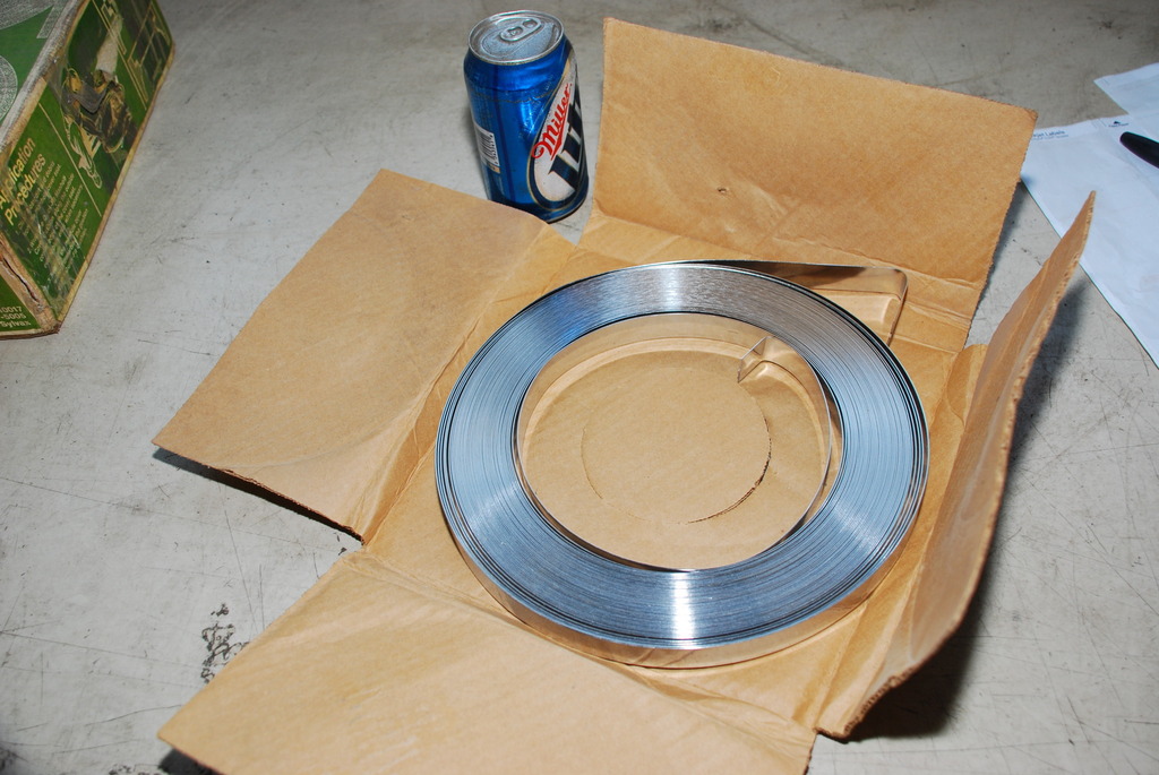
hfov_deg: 57.2
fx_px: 1063
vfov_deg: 40.1
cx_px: 580
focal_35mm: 33
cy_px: 388
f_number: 5
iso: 200
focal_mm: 22
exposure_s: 1/60
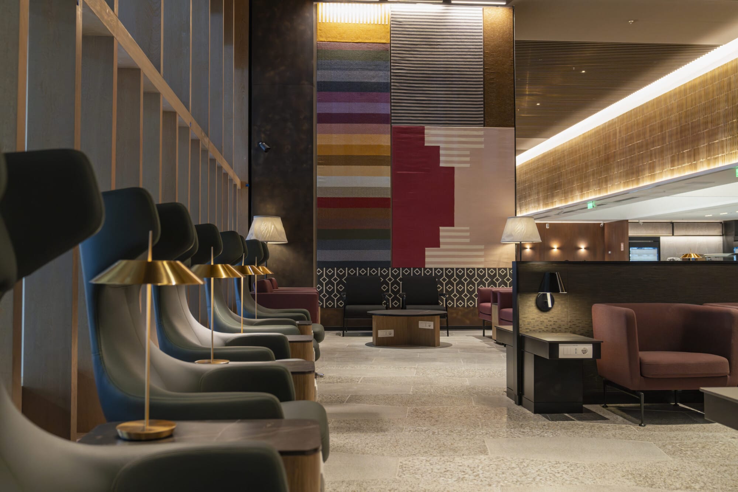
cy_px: 246
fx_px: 697
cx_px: 369
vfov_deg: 38.9
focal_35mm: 34
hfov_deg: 55.8
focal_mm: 34
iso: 2000
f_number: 4
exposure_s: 1/60
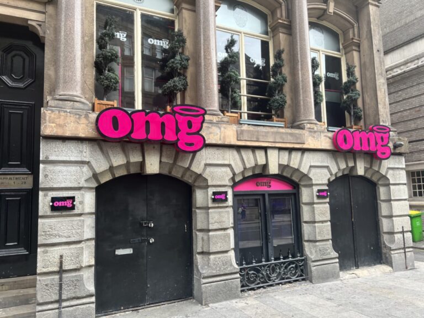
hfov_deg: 67.3
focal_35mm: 26
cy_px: 159
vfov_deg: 53.1
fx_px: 318
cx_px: 212
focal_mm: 5.7
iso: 40
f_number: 1.5
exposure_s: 1/205
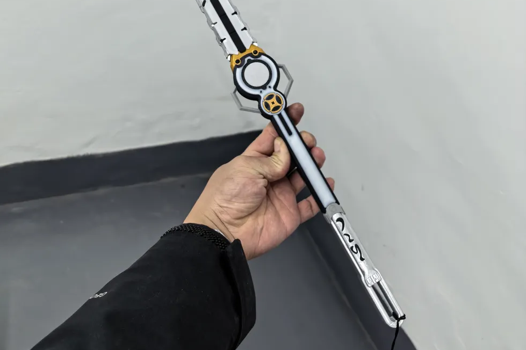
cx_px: 260
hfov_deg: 55.8
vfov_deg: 36.9
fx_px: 497
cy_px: 50
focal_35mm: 34
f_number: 2
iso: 250
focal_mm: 5.75
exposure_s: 1/50
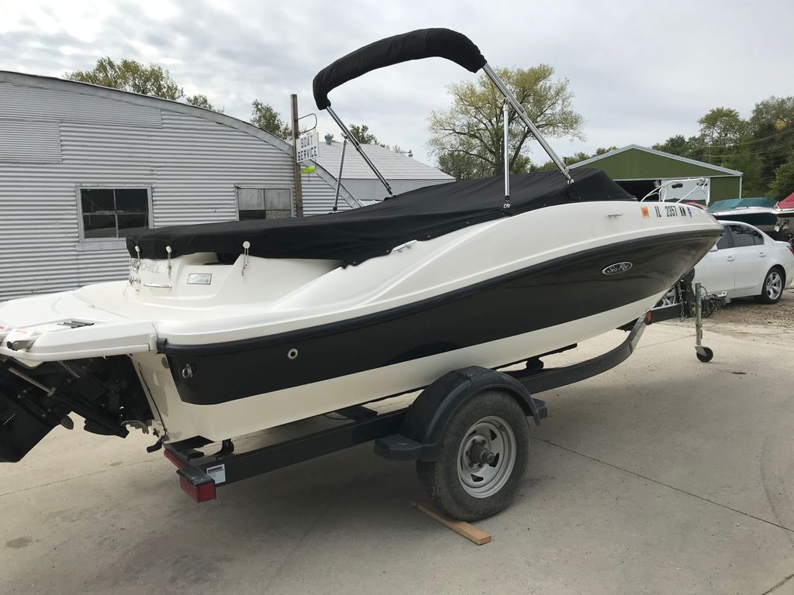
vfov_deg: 49.7
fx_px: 642
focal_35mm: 28
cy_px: 298
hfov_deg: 63.4
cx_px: 397
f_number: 1.8
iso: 20
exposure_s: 1/2817
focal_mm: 3.99
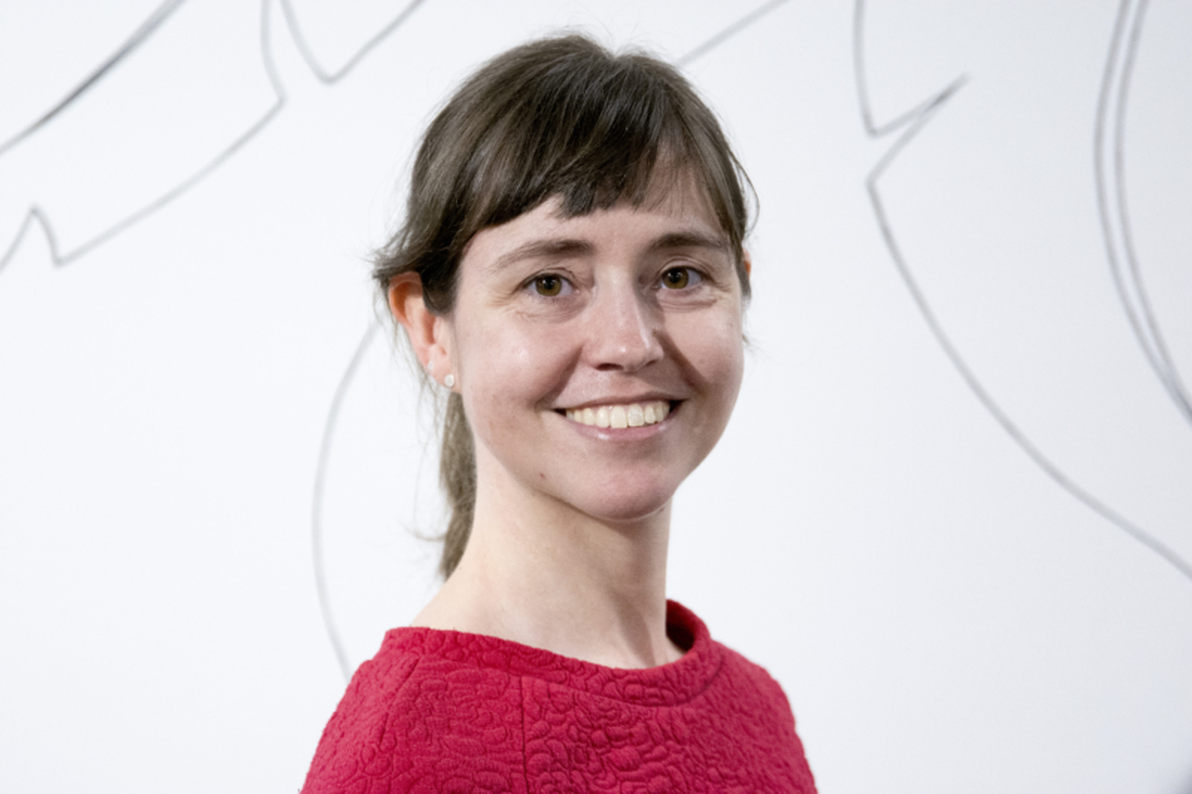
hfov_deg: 13.0
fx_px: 5214
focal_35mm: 158
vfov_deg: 8.7
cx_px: 596
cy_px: 397
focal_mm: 105
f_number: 4
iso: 1600
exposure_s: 1/180
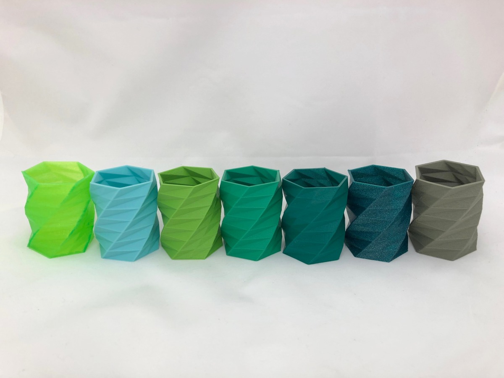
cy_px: 189
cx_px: 252
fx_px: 408
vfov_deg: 49.7
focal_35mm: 28
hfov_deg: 63.4
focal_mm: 3.99
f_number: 1.8
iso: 25
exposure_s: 1/50
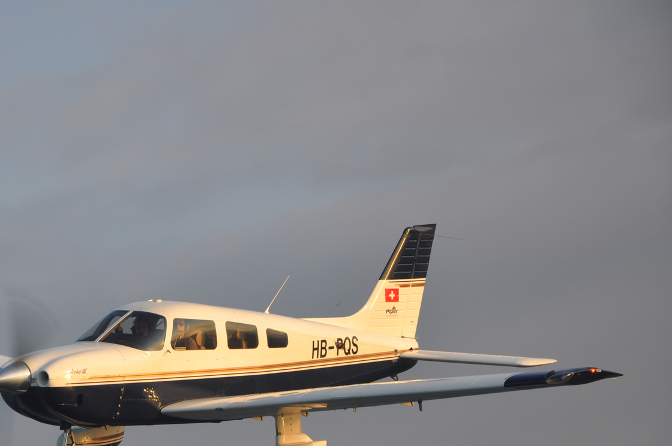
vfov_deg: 6.0
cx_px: 199
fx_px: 4265
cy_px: 299
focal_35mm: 229
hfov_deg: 9.0
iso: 200
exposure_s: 1/250
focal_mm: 105
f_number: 8
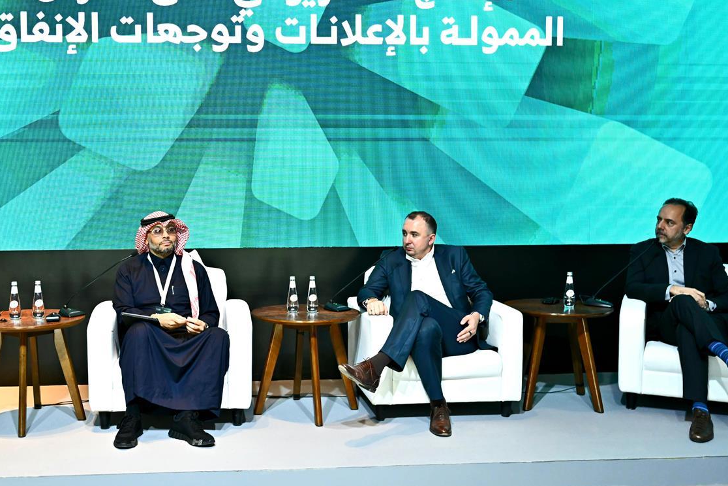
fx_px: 884
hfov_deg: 44.4
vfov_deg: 30.7
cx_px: 268
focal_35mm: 44
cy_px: 233
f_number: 2.8
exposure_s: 1/161
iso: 2000
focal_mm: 30.5
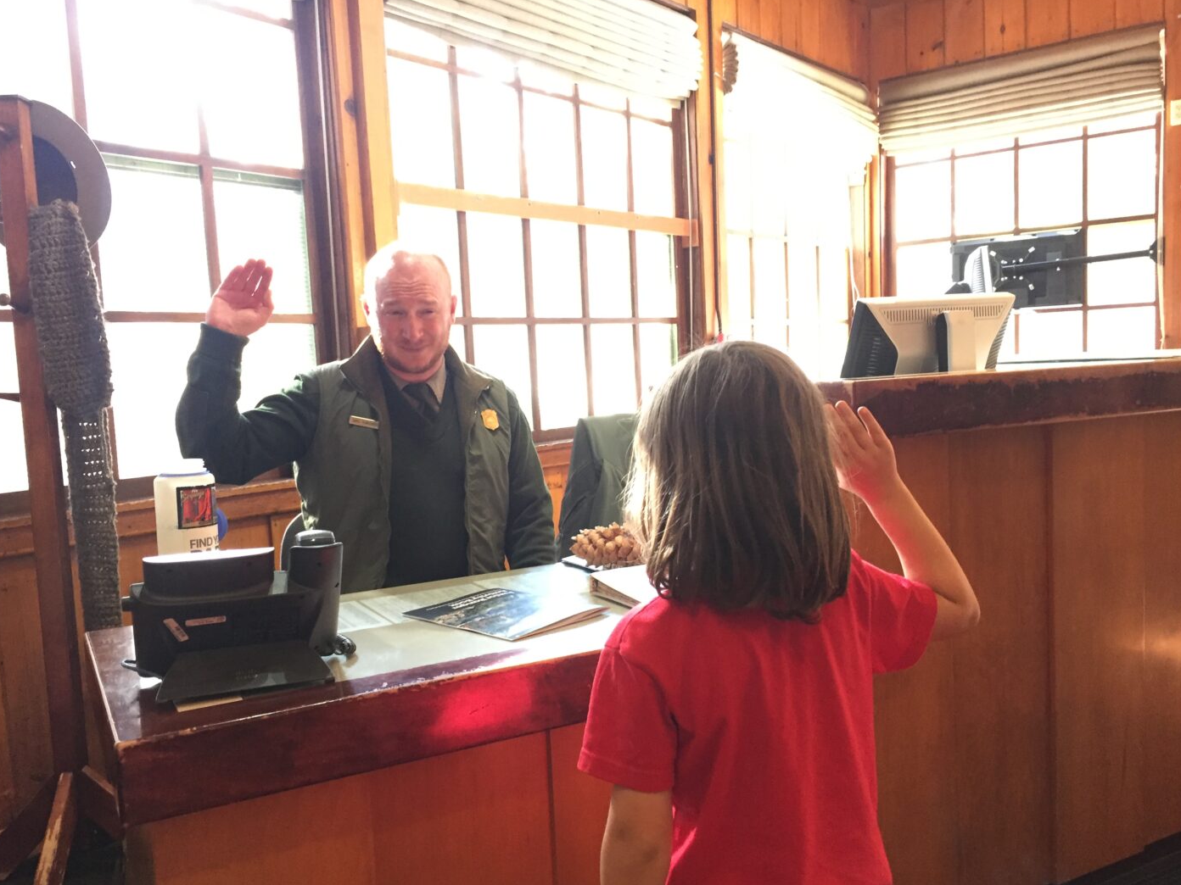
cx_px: 574
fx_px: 1024
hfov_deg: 60.0
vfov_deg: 46.8
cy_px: 448
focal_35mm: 30
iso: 250
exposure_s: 1/24
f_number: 2.2
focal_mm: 4.15
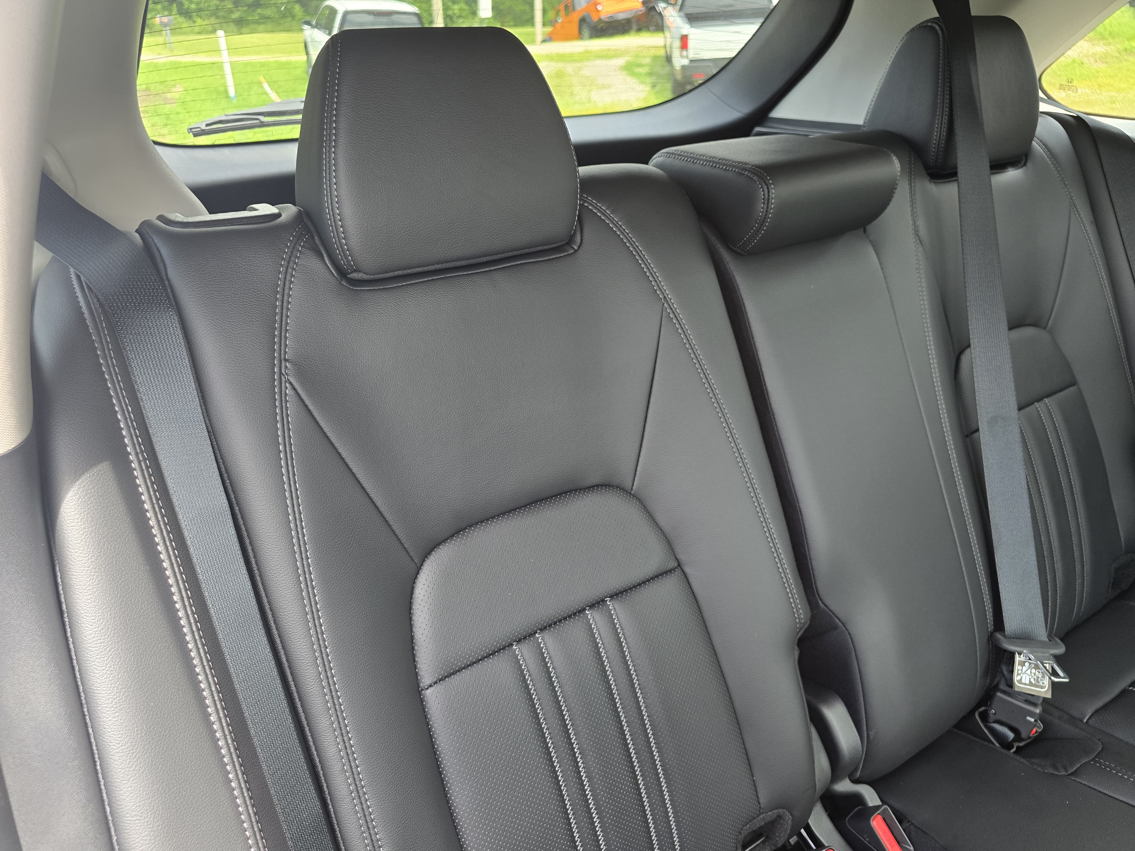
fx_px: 754
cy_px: 426
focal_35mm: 23
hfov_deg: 73.9
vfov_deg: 58.9
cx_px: 568
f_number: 1.7
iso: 125
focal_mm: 6.3
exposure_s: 1/180
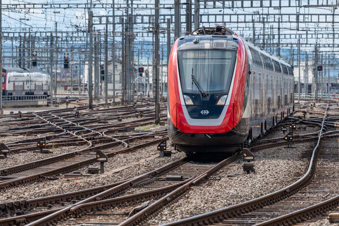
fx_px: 1883
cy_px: 113
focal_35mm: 200
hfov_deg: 10.3
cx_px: 170
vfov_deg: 6.9
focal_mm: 200
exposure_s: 1/2000
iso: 250
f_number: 5.6
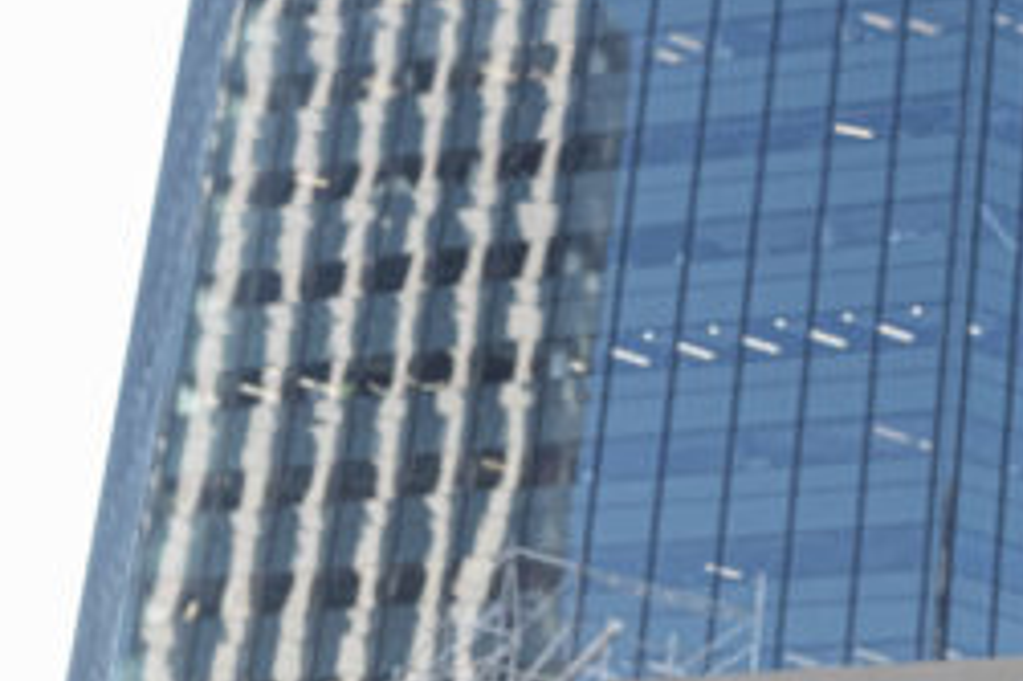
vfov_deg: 12.3
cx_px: 1096
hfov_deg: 18.5
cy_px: 954
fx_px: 3038
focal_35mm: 107
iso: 400
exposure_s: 1/160
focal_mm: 23
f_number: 8
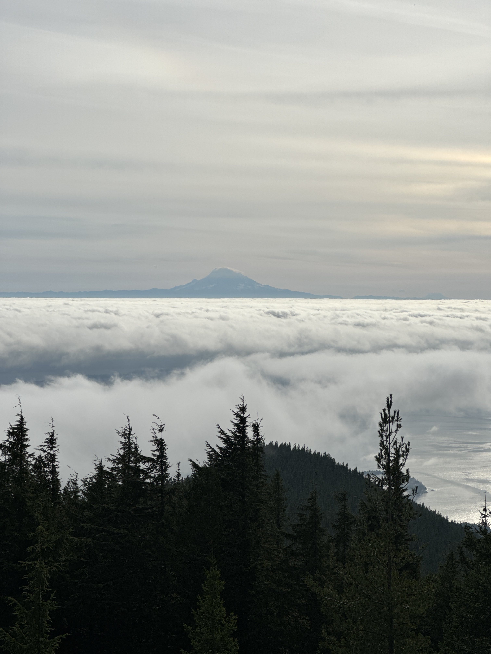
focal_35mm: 77
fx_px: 1456
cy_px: 327
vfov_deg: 25.3
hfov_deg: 19.1
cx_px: 246
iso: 25
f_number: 2.8
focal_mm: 9
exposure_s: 1/3650
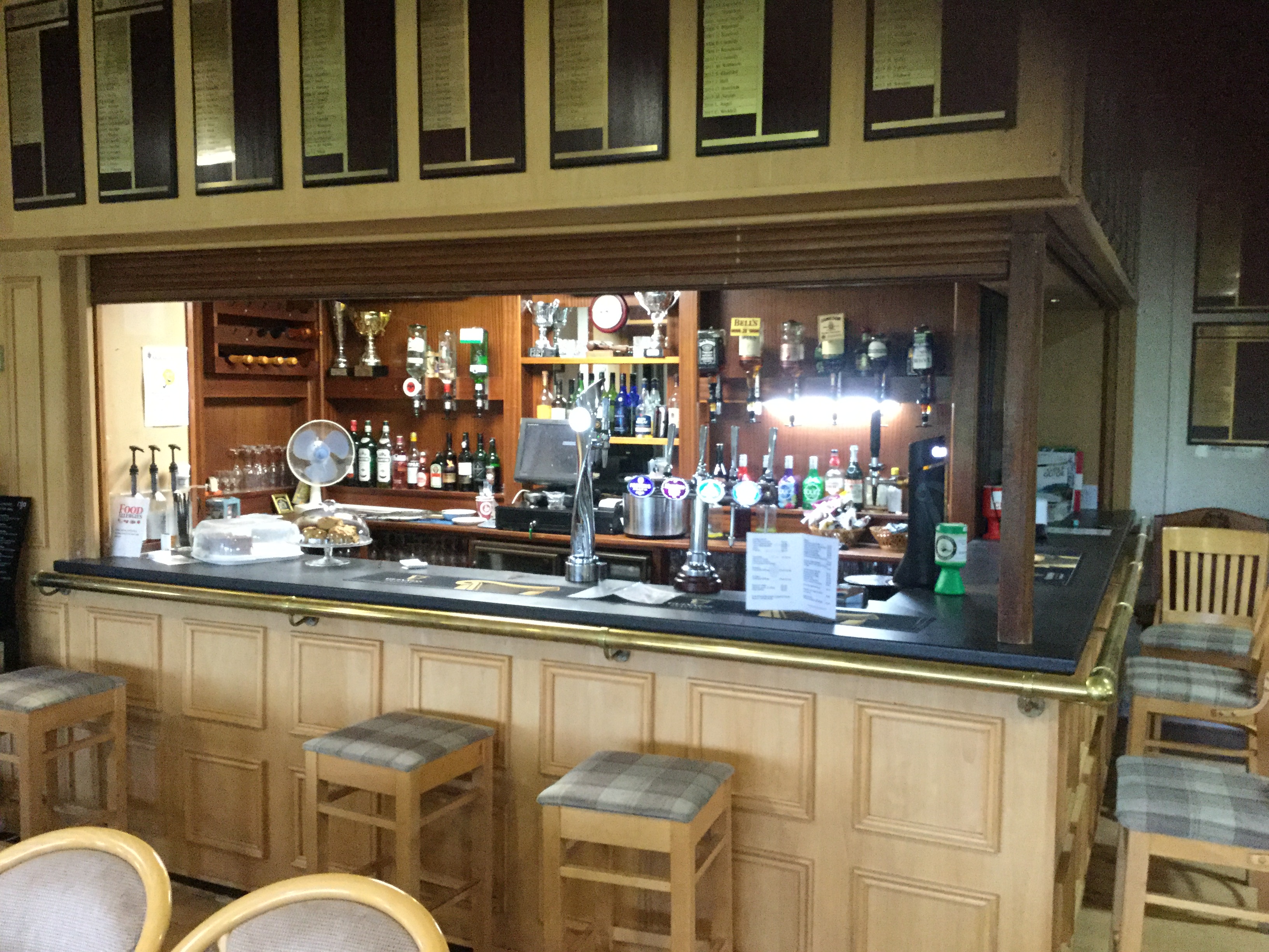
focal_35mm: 31
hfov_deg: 58.4
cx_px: 634
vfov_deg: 45.4
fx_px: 1136
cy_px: 476
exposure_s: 1/17
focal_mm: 3.3
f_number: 2.4
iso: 250
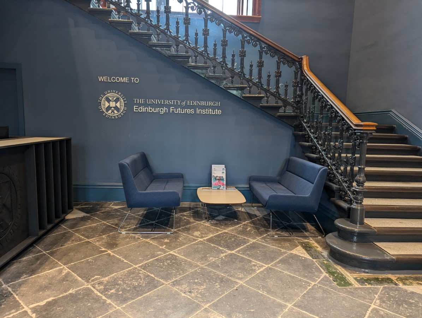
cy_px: 159
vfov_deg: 56.9
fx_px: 293
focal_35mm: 24
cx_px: 211
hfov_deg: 71.5
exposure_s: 1/26.6
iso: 105
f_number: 1.85
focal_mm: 6.81
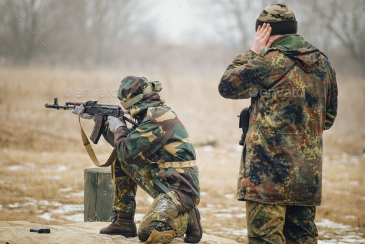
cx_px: 182
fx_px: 3043
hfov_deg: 6.9
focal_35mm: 300
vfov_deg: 4.6
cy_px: 122
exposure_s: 1/320
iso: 400
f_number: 6.3
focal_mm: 300
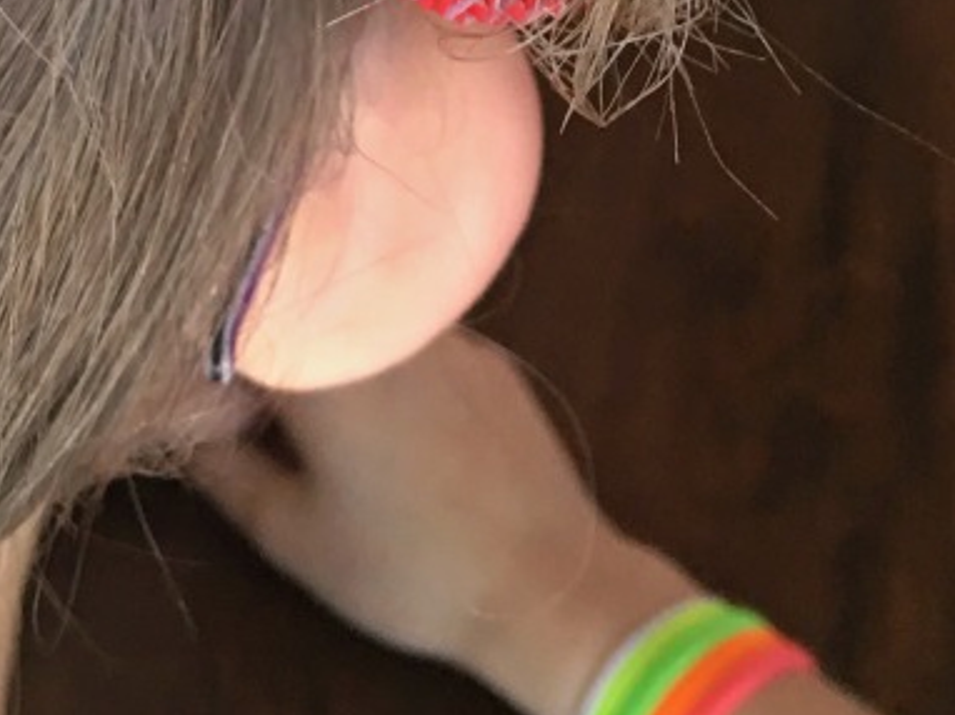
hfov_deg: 23.6
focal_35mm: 81
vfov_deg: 17.0
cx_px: 115
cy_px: -246
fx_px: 2233
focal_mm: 4.15
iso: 50
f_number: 2.2
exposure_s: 1/15
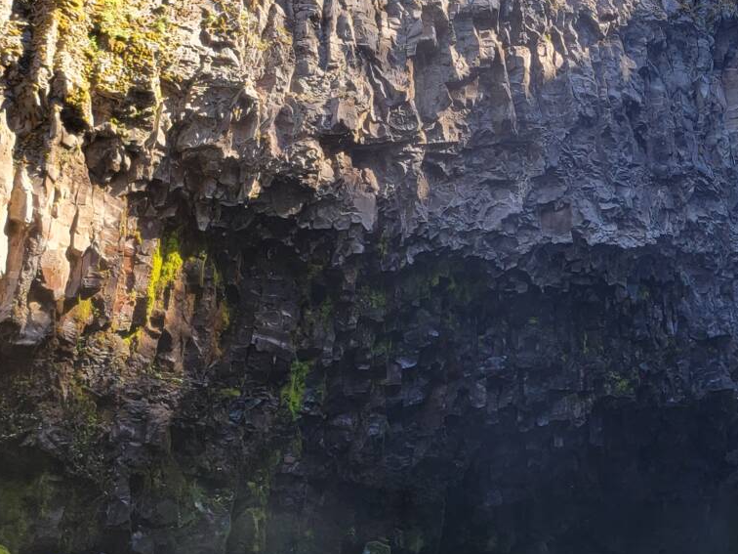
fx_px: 1386
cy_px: 348
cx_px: 870
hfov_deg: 26.7
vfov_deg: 22.5
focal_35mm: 65
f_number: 1.8
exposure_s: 1/119
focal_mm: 6.7
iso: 32
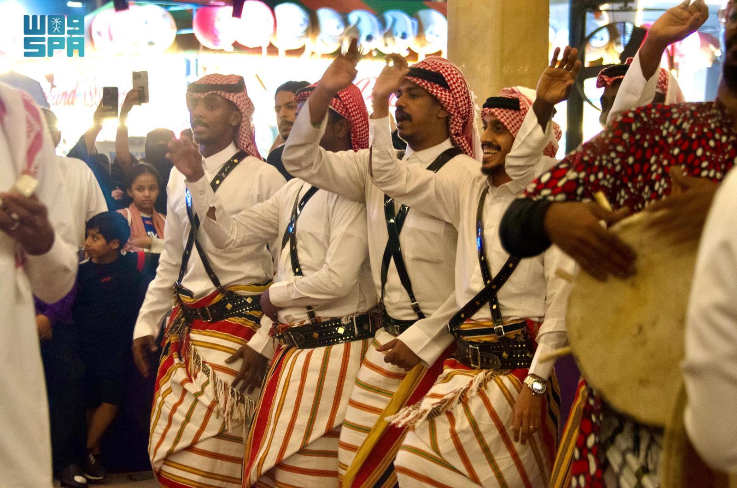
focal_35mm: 108
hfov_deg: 19.0
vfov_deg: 12.6
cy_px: 244
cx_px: 368
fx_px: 2206
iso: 2000
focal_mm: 72
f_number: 5
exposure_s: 1/60
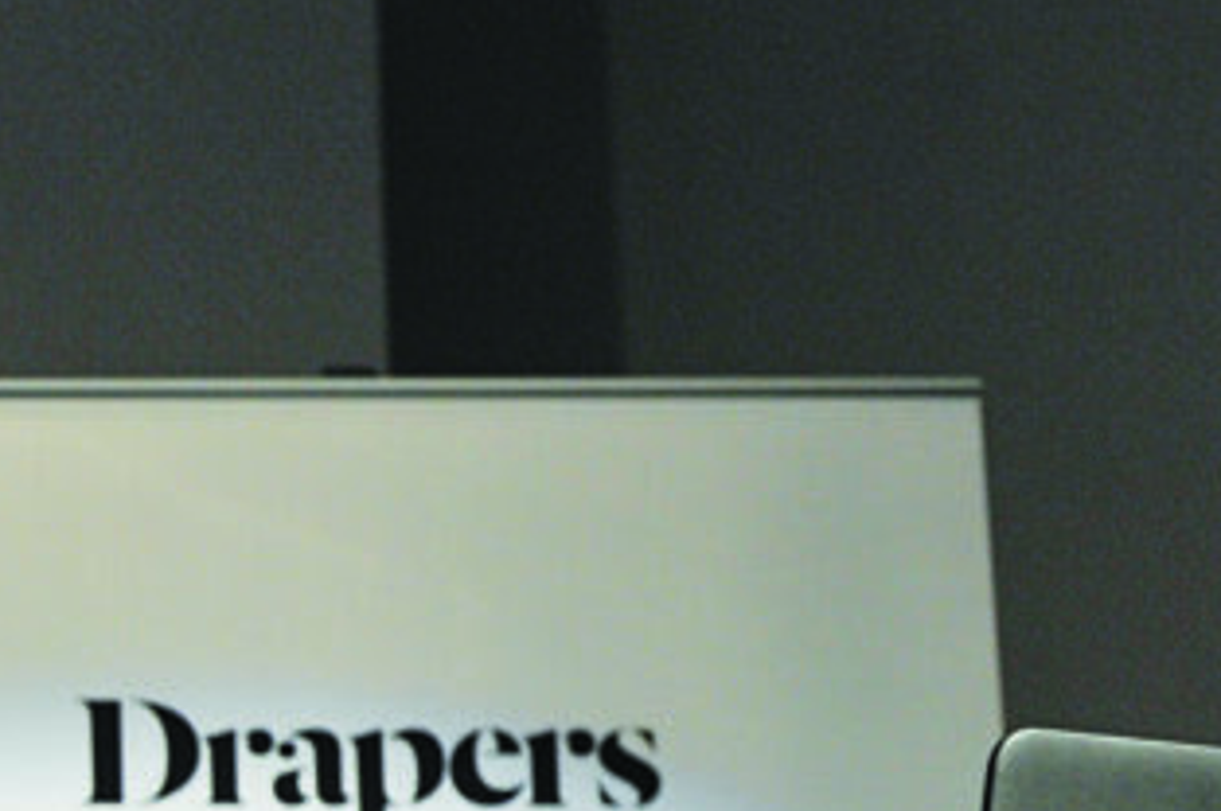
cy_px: 1039
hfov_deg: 12.3
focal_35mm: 157
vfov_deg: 8.6
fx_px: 5319
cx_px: -761
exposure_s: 1/80
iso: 1600
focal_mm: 48
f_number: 4
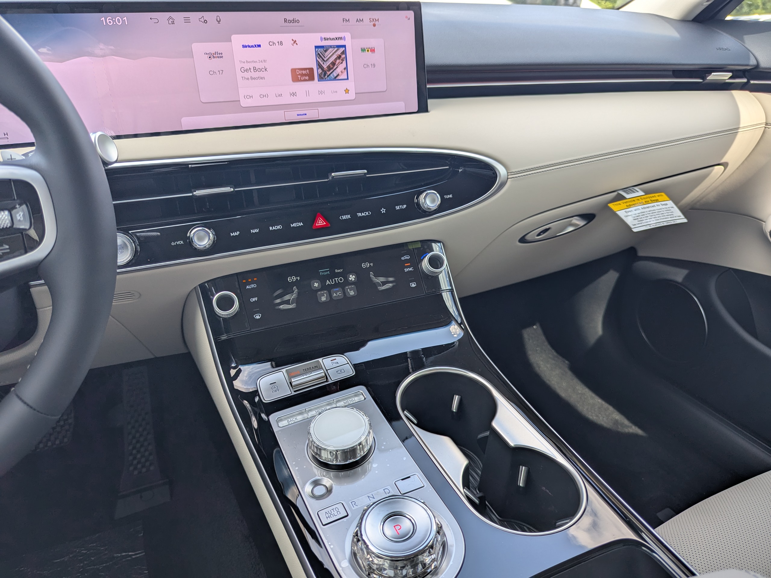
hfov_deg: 71.6
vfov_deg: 56.8
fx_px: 535
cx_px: 386
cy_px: 289
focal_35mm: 24
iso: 40
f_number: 1.85
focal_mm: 6.81
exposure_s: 1/211
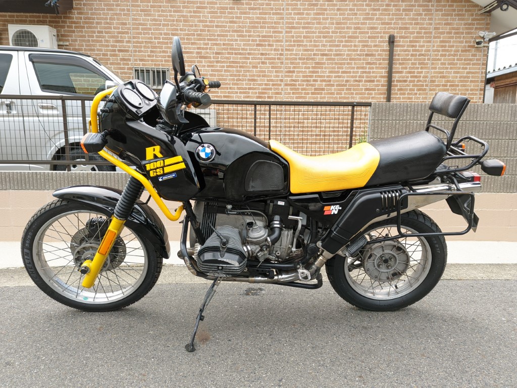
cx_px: 258
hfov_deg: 71.6
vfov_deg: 56.8
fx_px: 358
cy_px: 194
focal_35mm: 24
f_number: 1.85
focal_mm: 6.81
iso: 44
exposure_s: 1/326
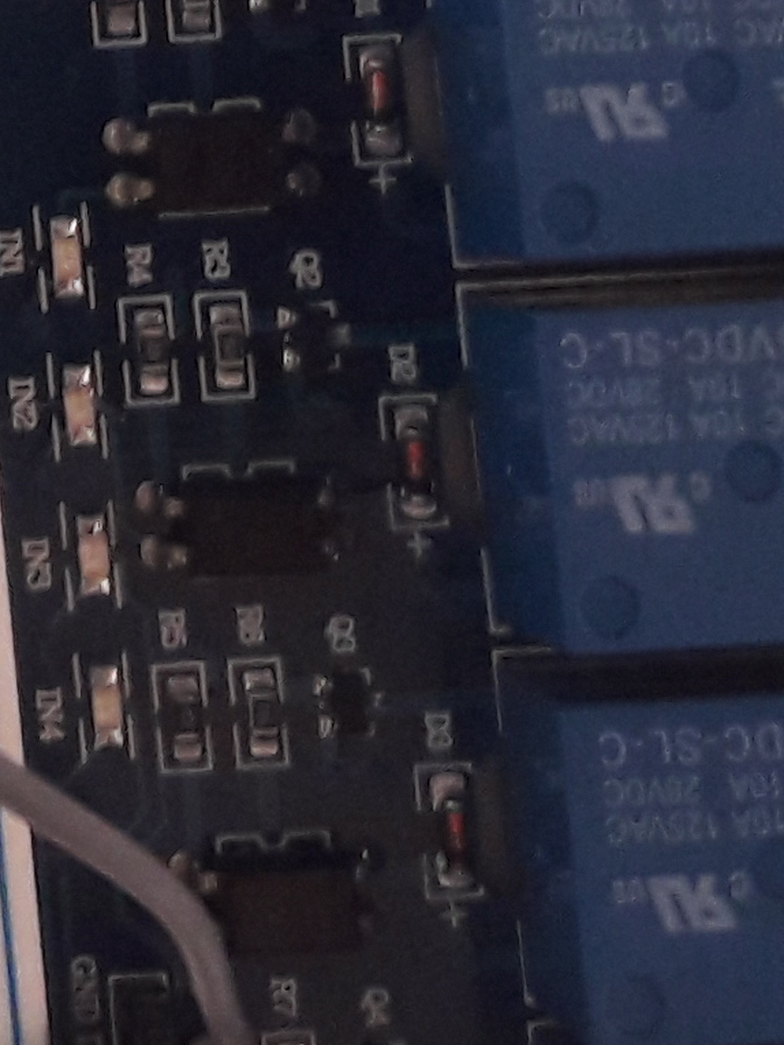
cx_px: -509
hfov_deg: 9.5
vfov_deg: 12.6
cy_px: -413
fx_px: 4559
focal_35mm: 151
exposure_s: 1/20
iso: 160
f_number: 1.9
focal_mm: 3.7
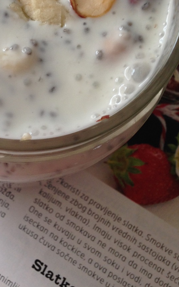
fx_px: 507
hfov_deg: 19.6
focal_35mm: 65
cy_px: 109
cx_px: 10
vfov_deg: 31.4
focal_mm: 4.12
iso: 50
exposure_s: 1/30
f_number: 2.4
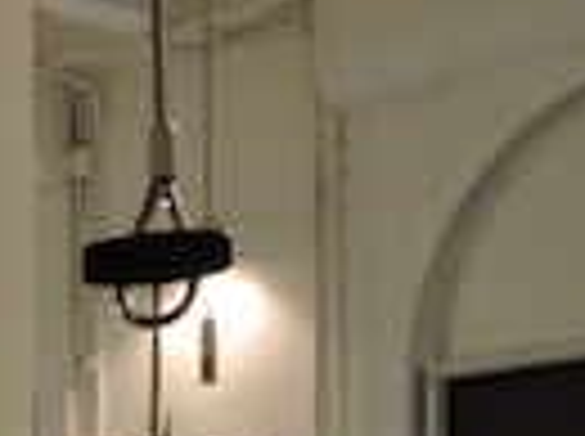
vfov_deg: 9.5
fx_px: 2497
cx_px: -729
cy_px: 787
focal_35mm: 148
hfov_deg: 11.5
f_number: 3.5
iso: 640
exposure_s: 1/30
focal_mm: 5.4
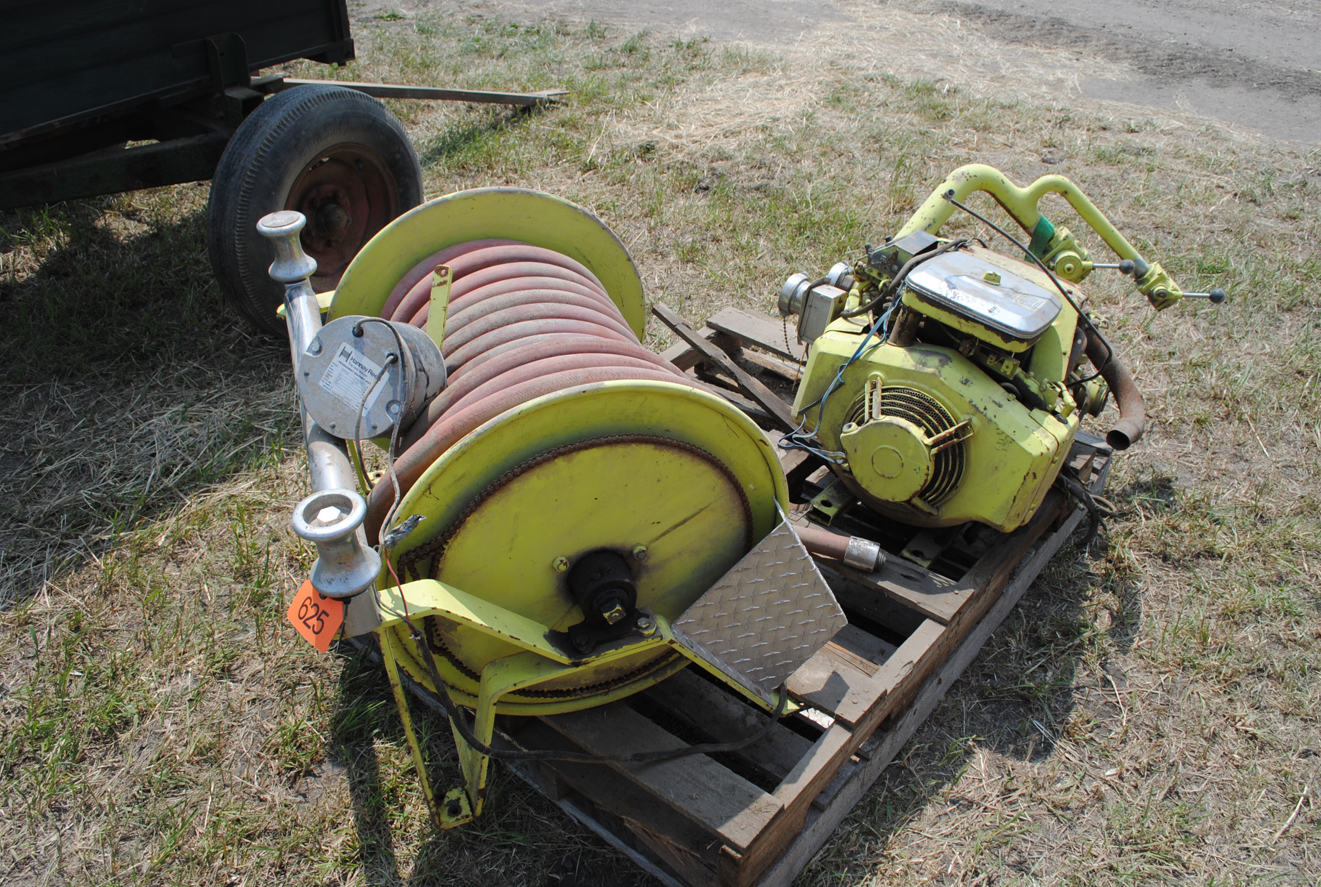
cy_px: 444
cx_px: 660
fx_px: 993
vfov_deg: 48.1
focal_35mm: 27
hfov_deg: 67.3
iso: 100
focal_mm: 18
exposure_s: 1/200
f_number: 7.1
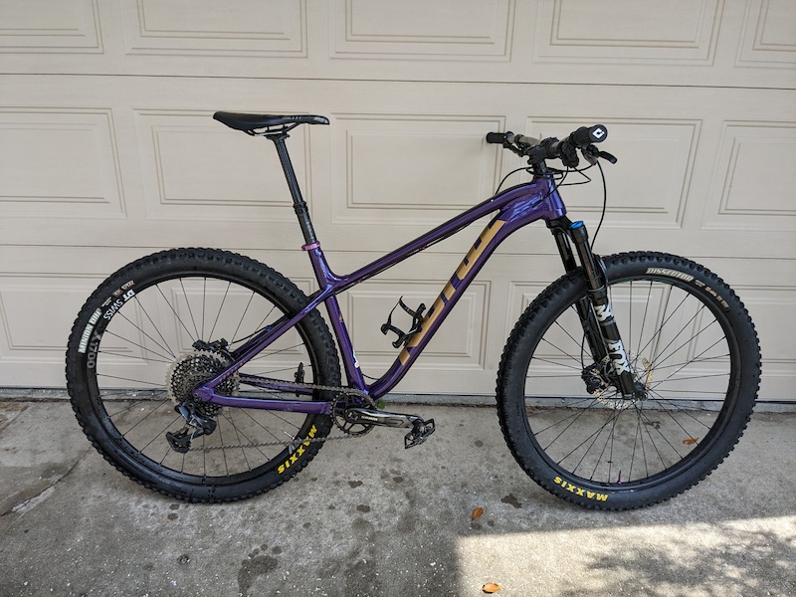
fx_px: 621
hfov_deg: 65.3
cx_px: 398
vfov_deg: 51.4
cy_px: 298
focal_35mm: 27
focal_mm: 4.38
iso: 54
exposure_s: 1/544
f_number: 1.73
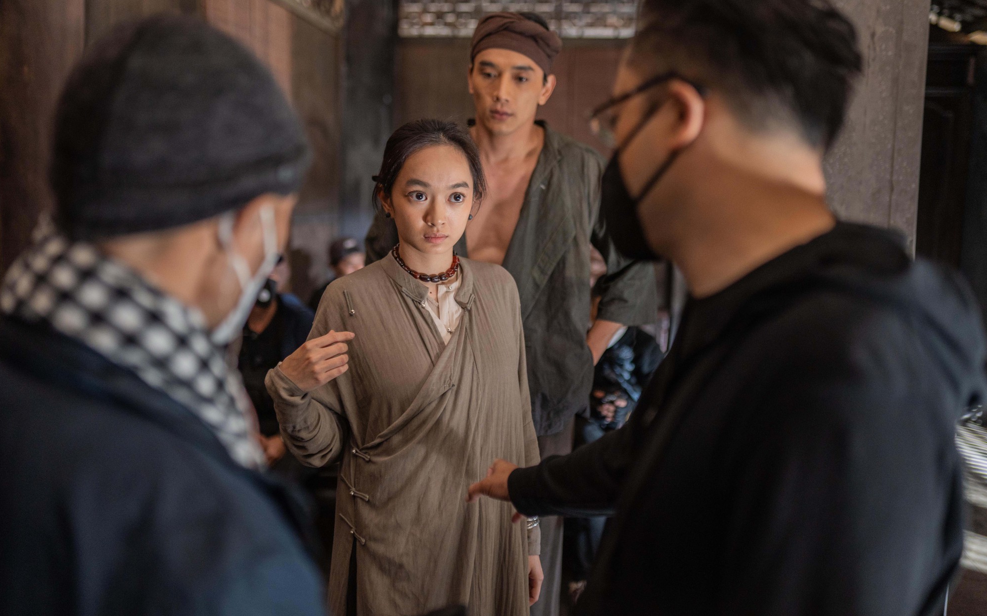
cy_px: 292
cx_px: 495
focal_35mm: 36
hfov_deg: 54.0
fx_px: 968
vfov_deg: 35.3
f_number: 2
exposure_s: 1/100
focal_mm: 35
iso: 1250
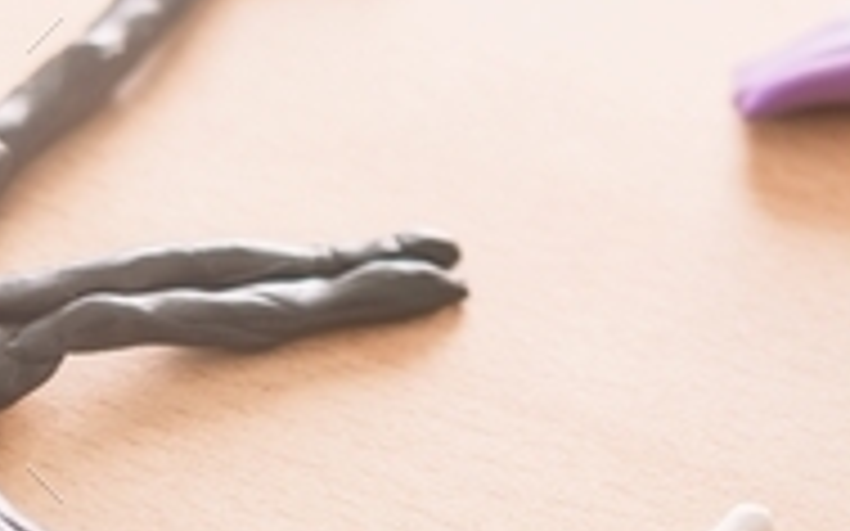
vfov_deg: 7.6
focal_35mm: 169
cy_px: -209
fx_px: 3914
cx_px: 1147
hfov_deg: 12.0
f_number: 2
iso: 320
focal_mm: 35
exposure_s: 1/180
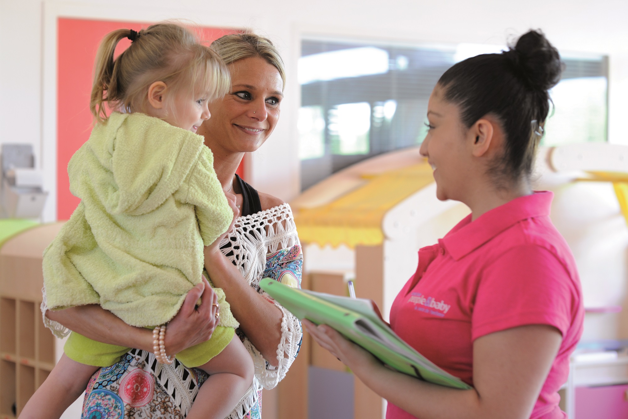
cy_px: 210
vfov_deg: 16.1
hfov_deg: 23.9
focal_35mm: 85
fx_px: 1483
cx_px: 314
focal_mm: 85
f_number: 4
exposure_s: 1/20
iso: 400
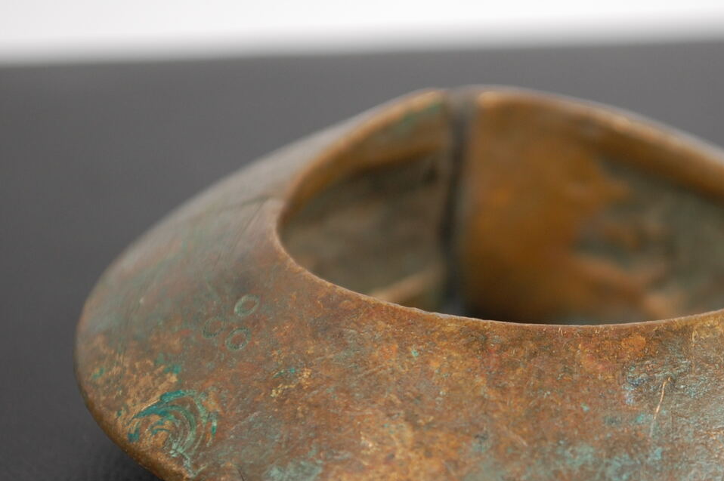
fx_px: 2770
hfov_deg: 14.9
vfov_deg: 9.9
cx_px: 484
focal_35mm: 138
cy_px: 328
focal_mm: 55
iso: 320
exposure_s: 1/125
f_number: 5.6
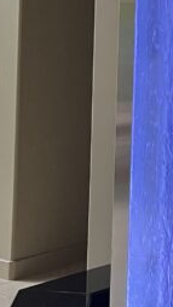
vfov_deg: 18.1
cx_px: 376
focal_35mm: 114
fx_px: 929
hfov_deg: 9.7
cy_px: -30
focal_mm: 5.1
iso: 500
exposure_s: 1/51
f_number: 1.6
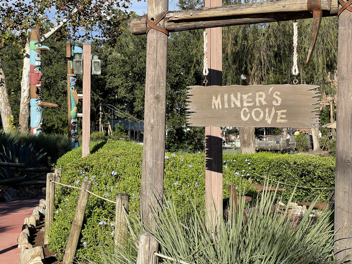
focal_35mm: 64
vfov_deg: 22.9
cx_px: 176
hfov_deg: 30.3
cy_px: 132
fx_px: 651
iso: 20
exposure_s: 1/874
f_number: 2.2
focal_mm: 7.5
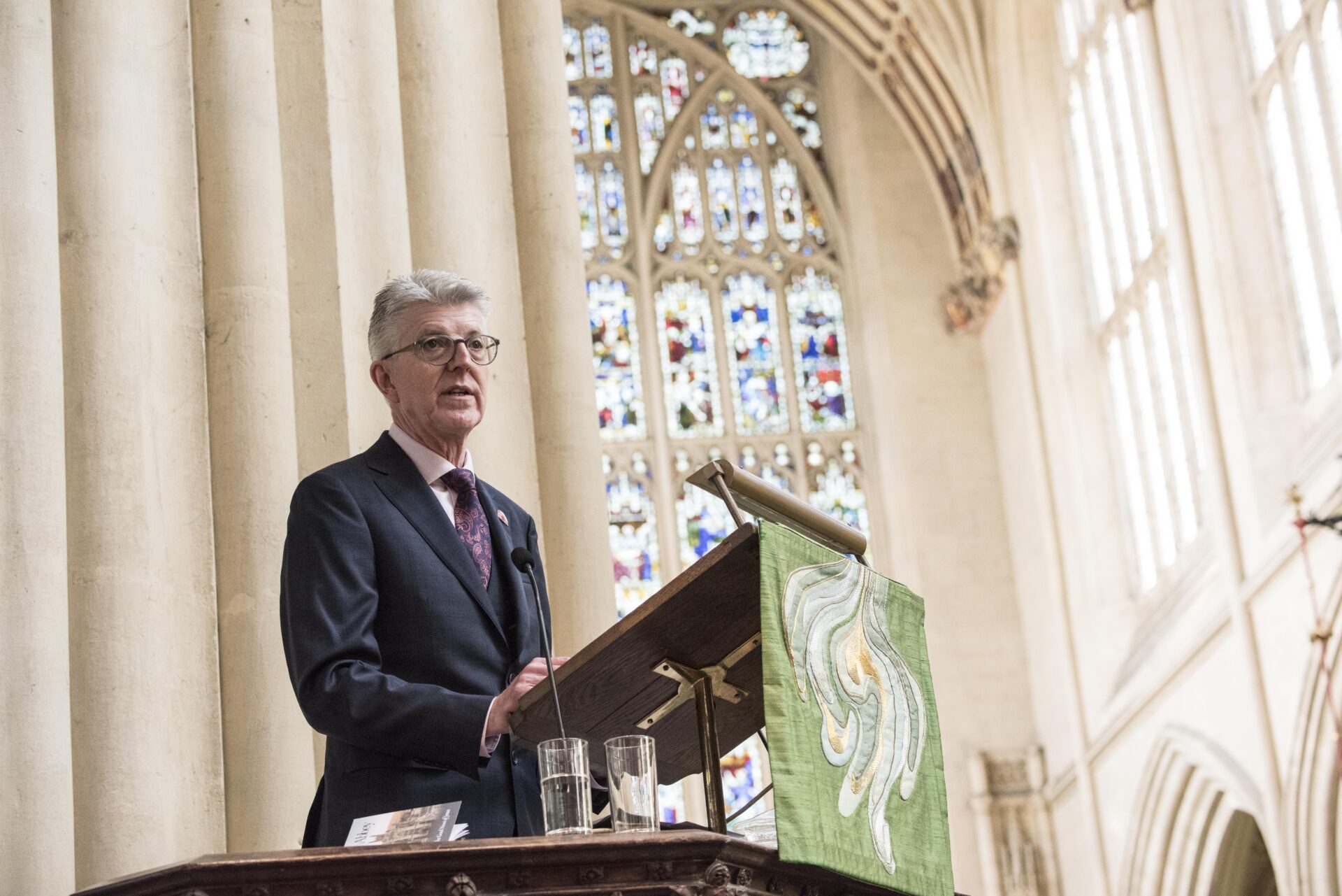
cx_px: 671
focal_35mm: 80
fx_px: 2983
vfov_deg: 17.1
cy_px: 448
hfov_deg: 25.4
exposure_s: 1/250
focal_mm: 80
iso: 4000
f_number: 5.6
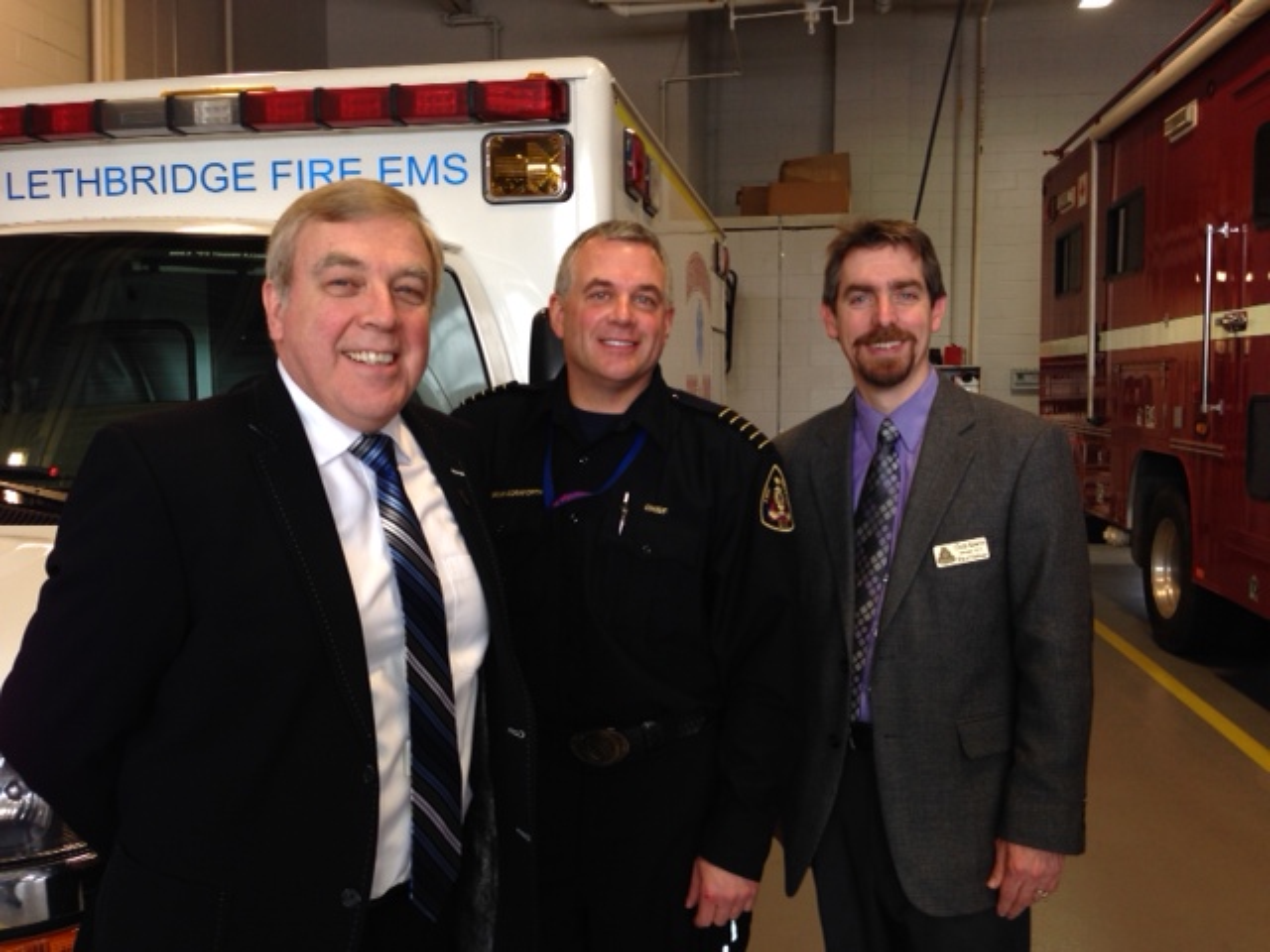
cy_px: 476
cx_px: 635
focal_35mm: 33
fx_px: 1211
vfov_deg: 42.9
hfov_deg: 55.4
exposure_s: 1/28
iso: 50
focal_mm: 4.12
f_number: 2.4
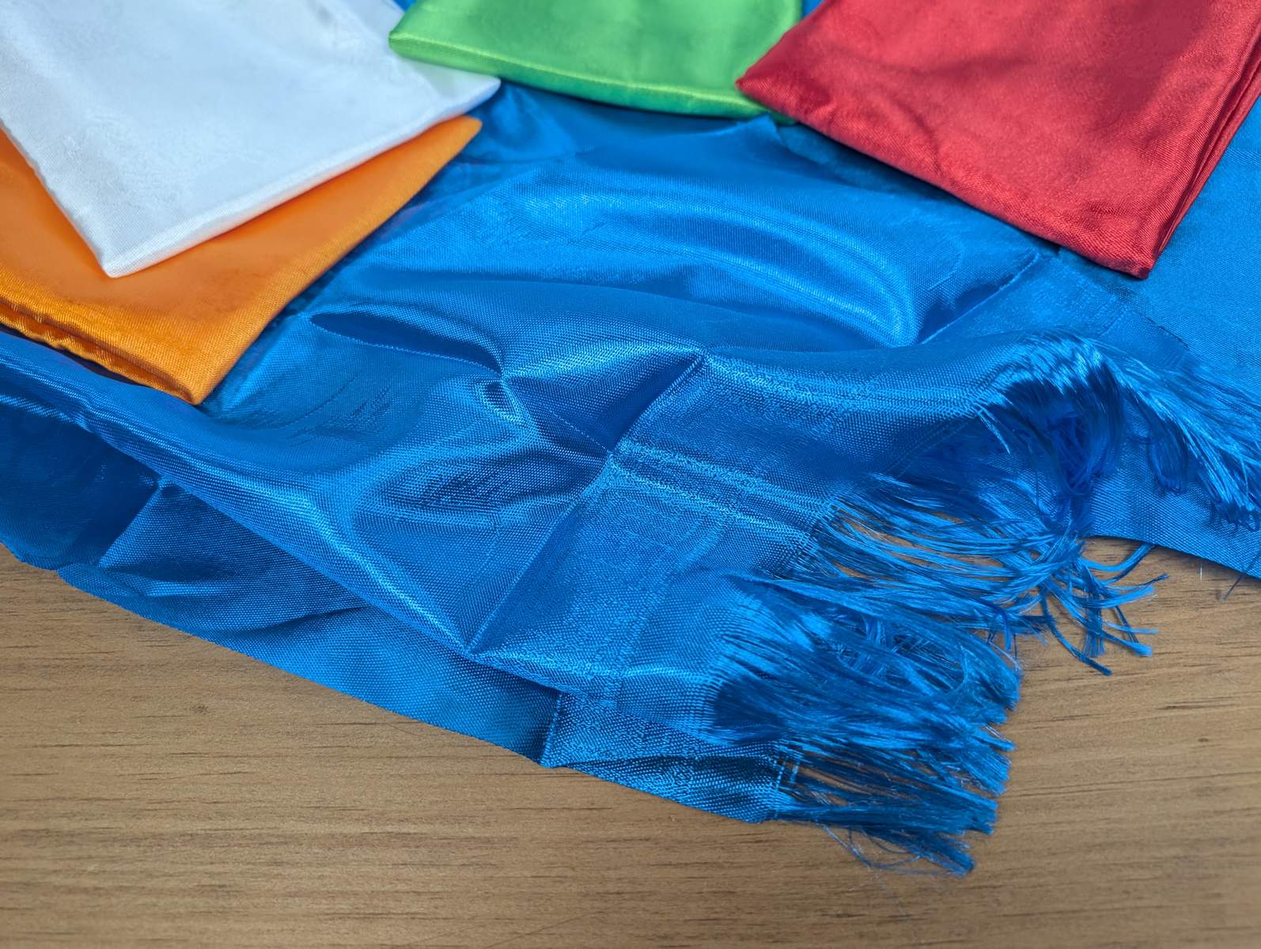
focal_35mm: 24
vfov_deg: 56.9
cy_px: 474
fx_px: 875
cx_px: 630
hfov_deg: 71.5
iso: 358
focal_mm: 6.9
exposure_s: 1/1167
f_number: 1.68
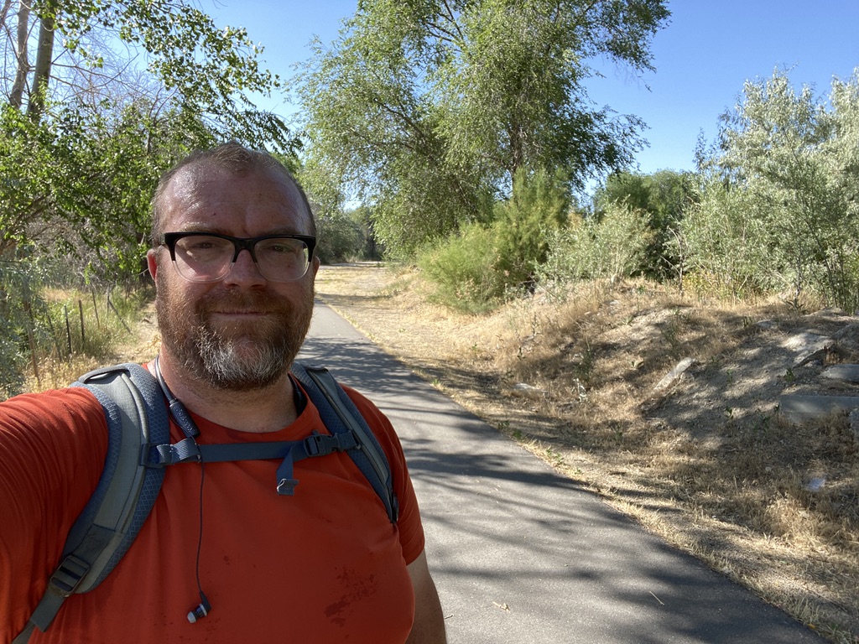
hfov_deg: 73.9
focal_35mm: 23
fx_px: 571
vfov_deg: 58.9
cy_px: 322
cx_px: 430
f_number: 2.2
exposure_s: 1/122
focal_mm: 2.71
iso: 25
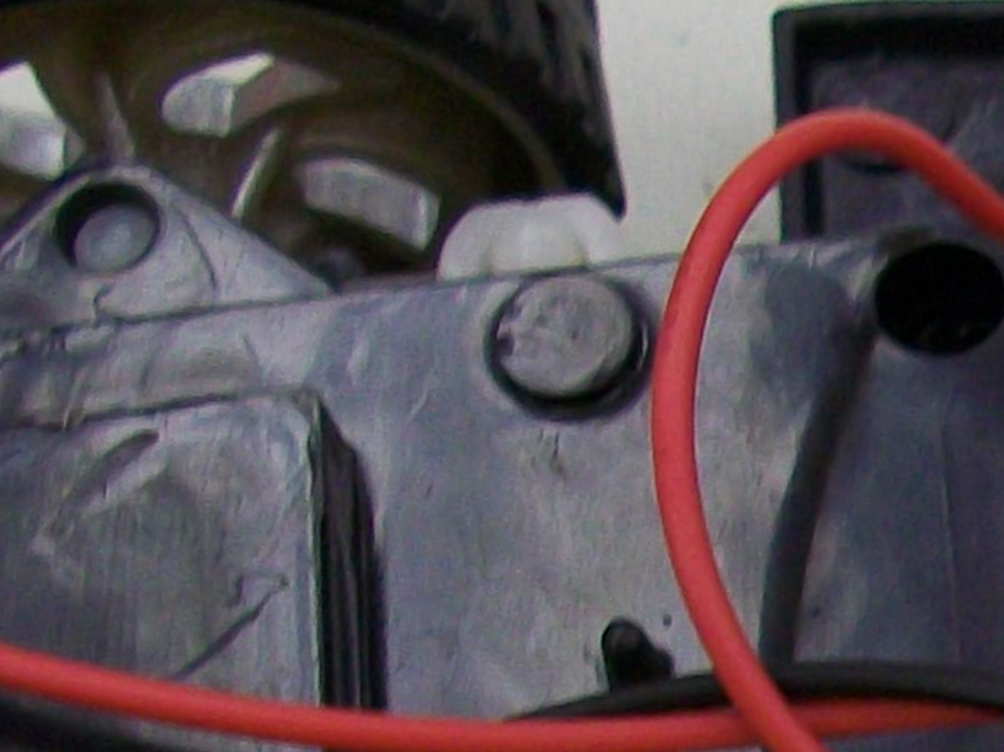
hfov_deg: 10.7
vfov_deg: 8.5
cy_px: 1270
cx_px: 1991
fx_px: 4929
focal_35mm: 170
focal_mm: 5.7
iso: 64
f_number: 2.8
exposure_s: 1/60
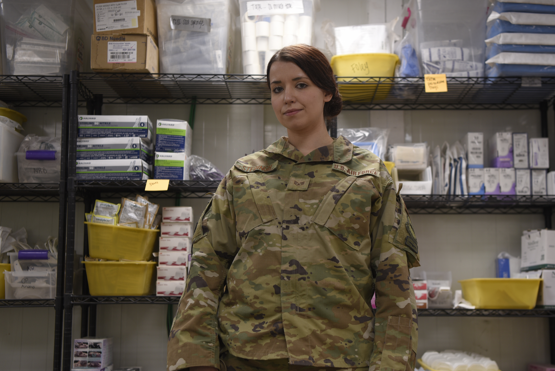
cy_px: 219
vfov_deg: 28.0
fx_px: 740
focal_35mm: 48
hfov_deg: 41.1
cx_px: 296
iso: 200
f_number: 2.8
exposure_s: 1/60
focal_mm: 40
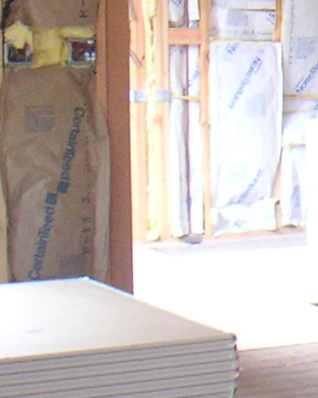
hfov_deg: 8.4
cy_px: 69
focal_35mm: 163
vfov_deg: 11.8
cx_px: 833
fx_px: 1917
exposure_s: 1/45
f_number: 2.8
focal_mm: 6
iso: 160
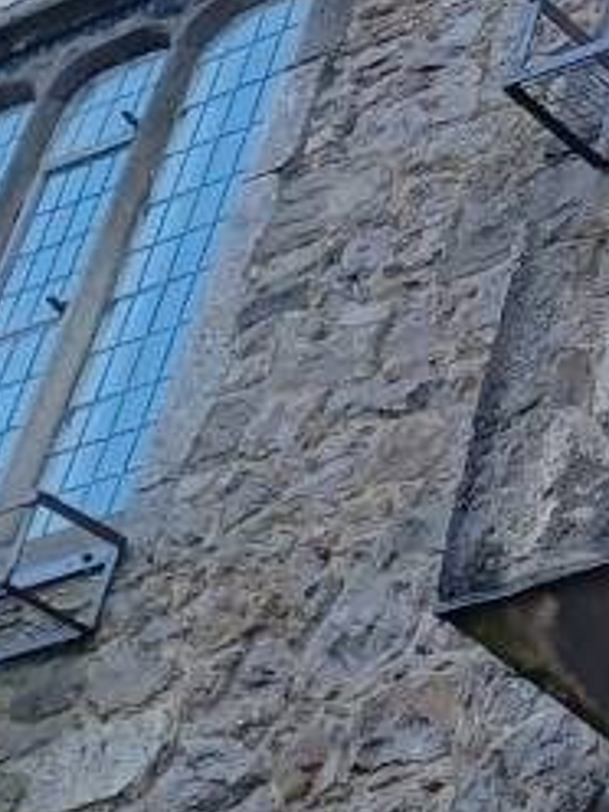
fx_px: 2838
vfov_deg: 15.7
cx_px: 1169
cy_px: -170
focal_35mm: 121
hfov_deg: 11.2
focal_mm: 4.6
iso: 32
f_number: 1.8
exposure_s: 1/100
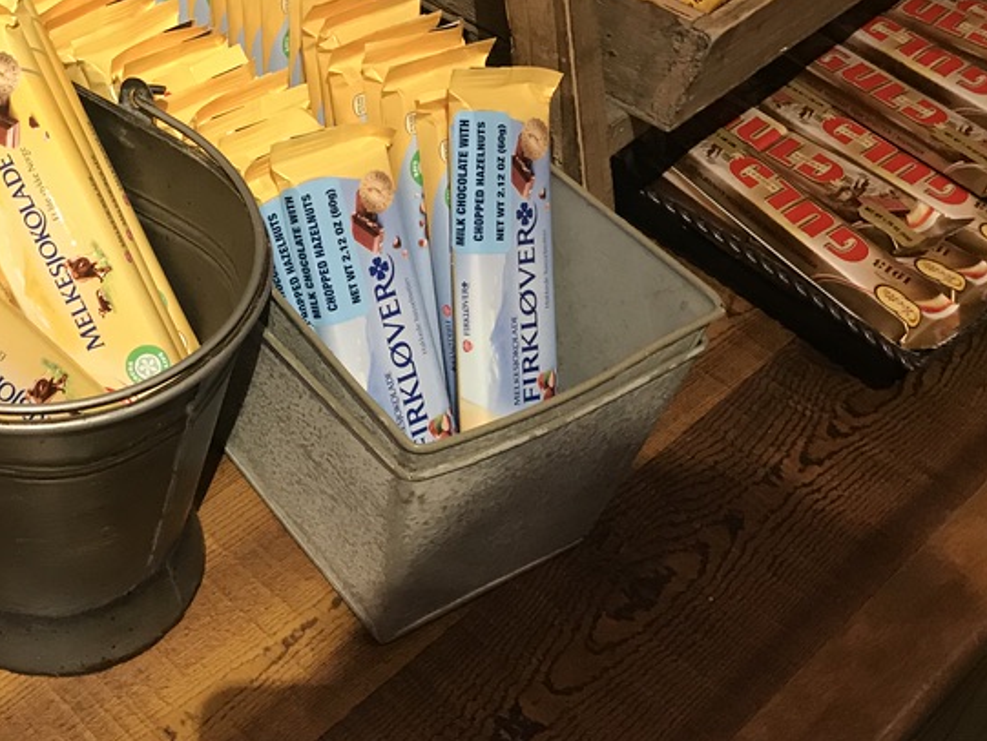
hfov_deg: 34.6
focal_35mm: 53
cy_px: 305
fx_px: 1512
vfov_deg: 27.5
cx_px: 142
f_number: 1.8
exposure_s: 1/15
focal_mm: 3.99
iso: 64
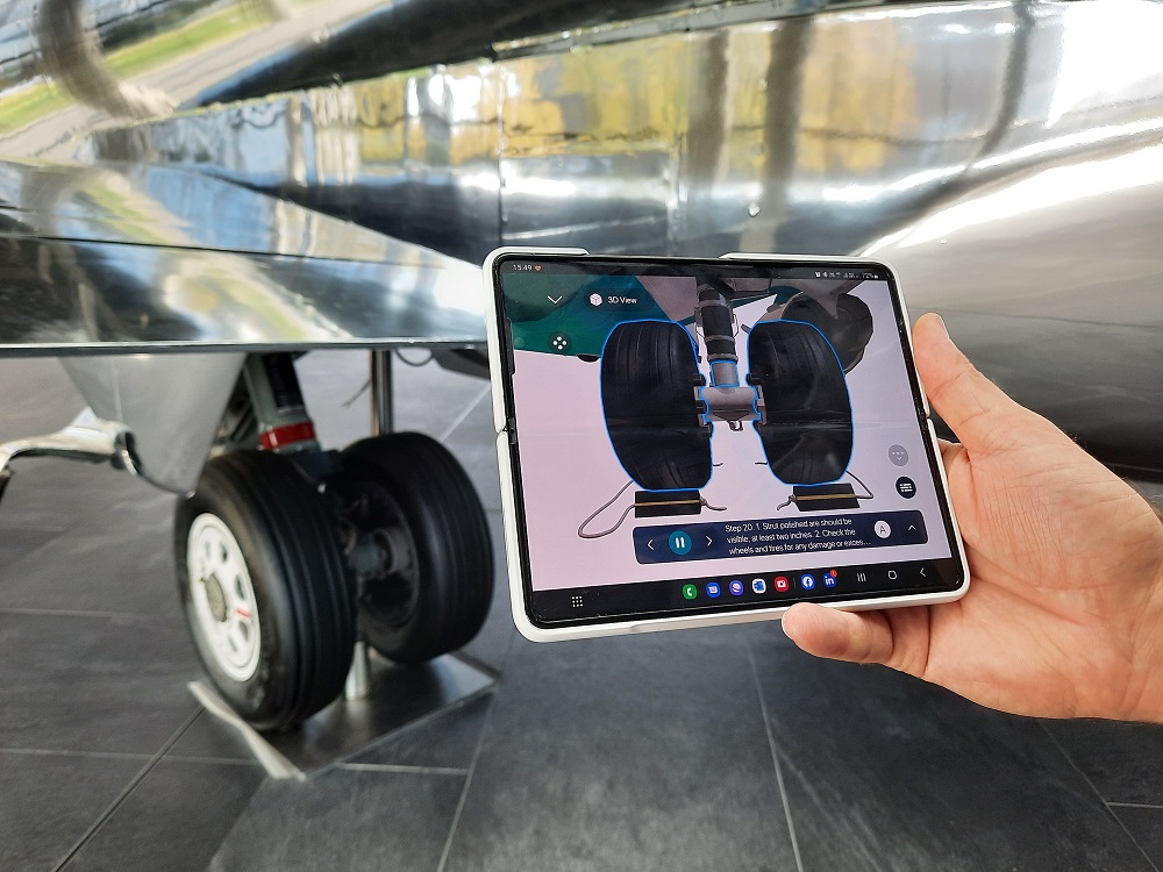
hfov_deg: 69.4
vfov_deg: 54.9
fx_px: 840
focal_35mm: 25
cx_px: 582
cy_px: 436
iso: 40
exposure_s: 1/50
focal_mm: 4.6
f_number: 2
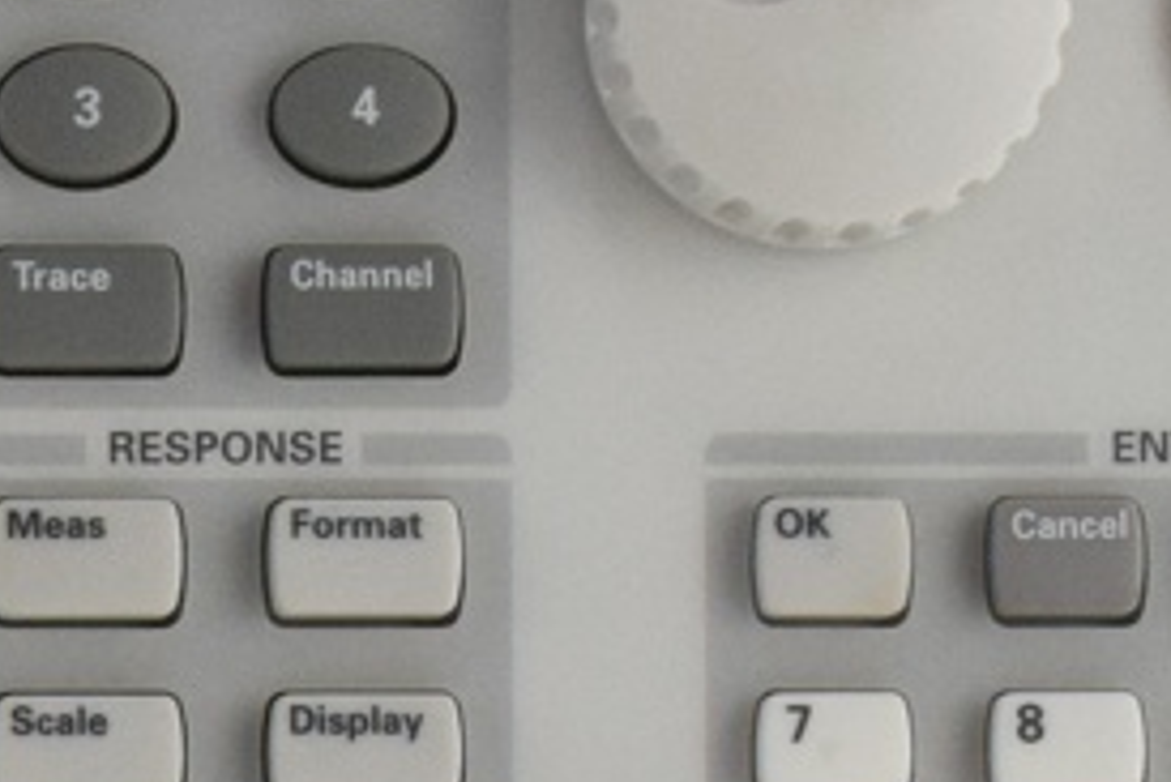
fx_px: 11390
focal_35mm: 350
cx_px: -1133
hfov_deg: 5.8
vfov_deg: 3.9
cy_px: 1545
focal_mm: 40
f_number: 22
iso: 1600
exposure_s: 1/50
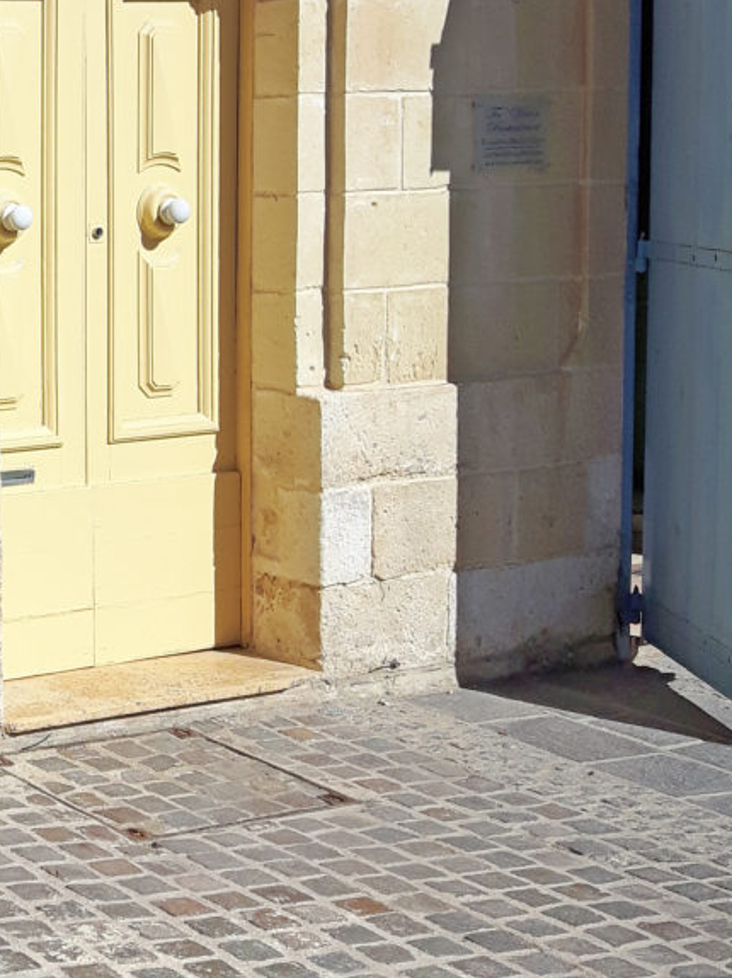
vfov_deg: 23.5
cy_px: 353
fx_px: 2342
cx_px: -226
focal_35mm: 83
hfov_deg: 16.7
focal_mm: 3.7
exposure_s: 1/2381
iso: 40
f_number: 1.9
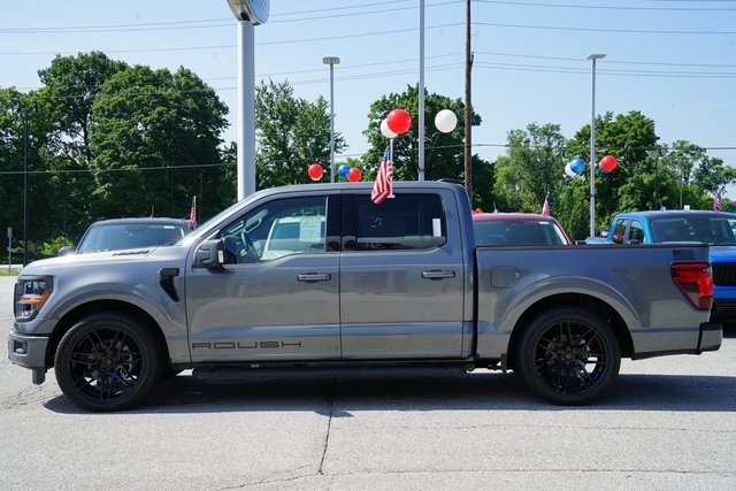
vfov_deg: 28.1
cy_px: 246
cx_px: 368
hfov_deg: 41.1
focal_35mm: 48
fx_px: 981
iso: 100
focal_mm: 48
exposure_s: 1/80
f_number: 13
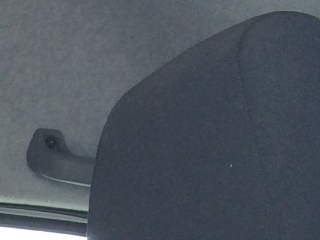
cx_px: -675
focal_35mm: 186
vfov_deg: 7.4
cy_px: 611
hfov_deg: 8.6
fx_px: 1720
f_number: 2.2
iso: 32
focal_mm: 4.15
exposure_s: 1/387
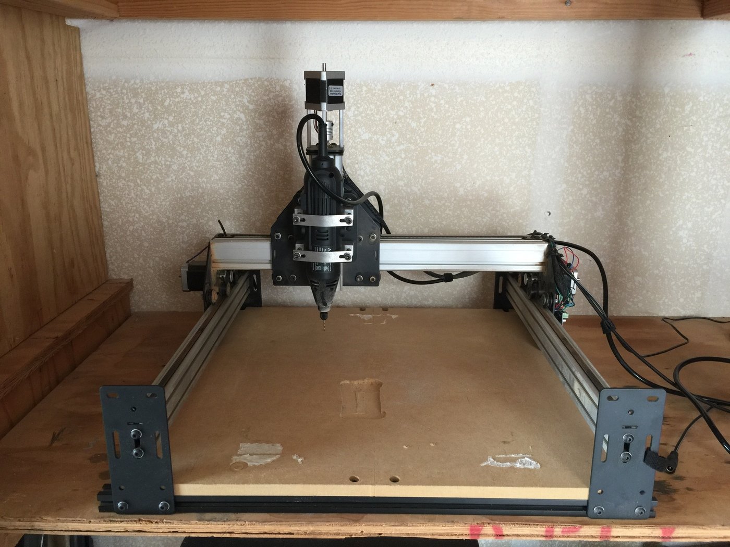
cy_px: 274
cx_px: 365
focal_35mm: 29
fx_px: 612
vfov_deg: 48.2
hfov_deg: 61.7
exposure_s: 1/15
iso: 64
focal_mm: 4.15
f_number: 2.2
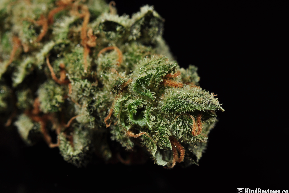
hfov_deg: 14.8
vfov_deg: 9.9
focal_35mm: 139
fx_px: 1116
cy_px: 98
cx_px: 147
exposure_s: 1/8
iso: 200
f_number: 29
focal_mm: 90
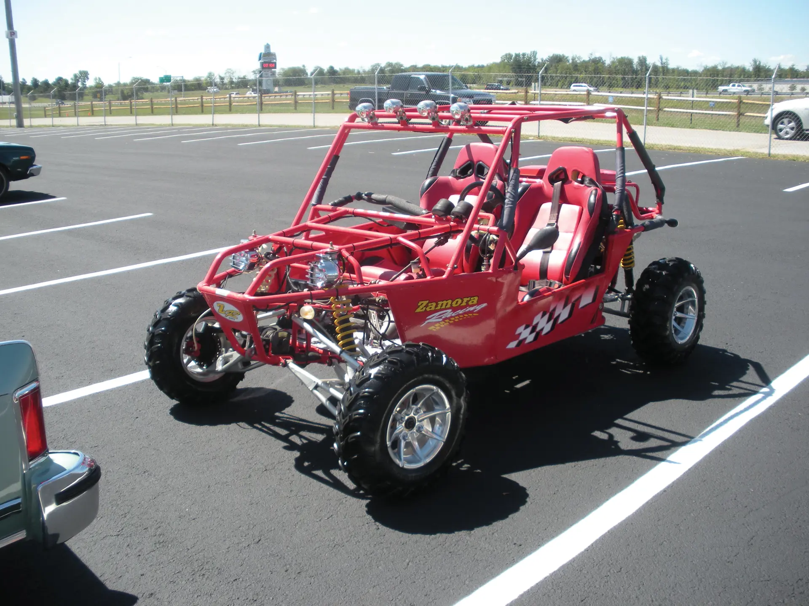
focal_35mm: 36
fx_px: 841
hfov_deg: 51.4
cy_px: 303
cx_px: 404
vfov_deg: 39.7
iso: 64
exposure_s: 1/316
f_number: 3.5
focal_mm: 6.3
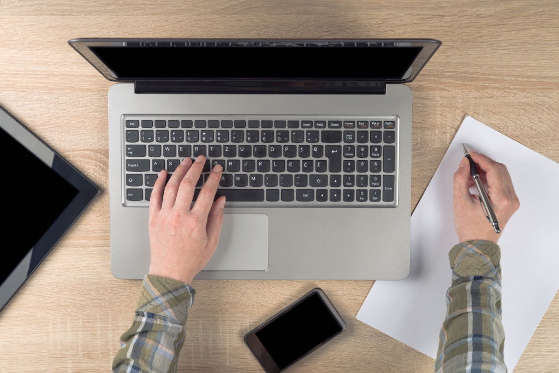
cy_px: 186
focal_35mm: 62
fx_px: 963
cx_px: 280
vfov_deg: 21.9
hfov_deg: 32.4
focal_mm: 62
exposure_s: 1/80
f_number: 8
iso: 50
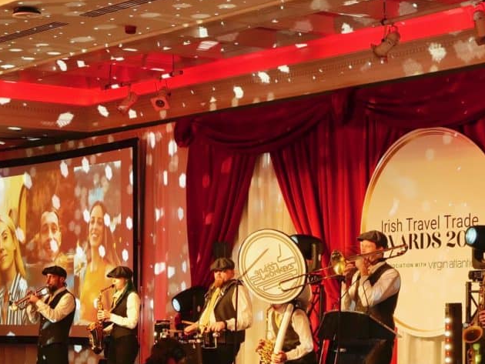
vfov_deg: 12.6
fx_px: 1640
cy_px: 342
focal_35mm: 117
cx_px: 215
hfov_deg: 16.8
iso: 200
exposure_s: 1/80
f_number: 2.8
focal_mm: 18
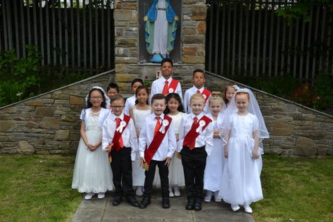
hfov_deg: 41.1
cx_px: 166
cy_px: 111
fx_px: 444
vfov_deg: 28.1
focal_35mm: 48
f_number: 6.3
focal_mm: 32
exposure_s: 1/160
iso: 100
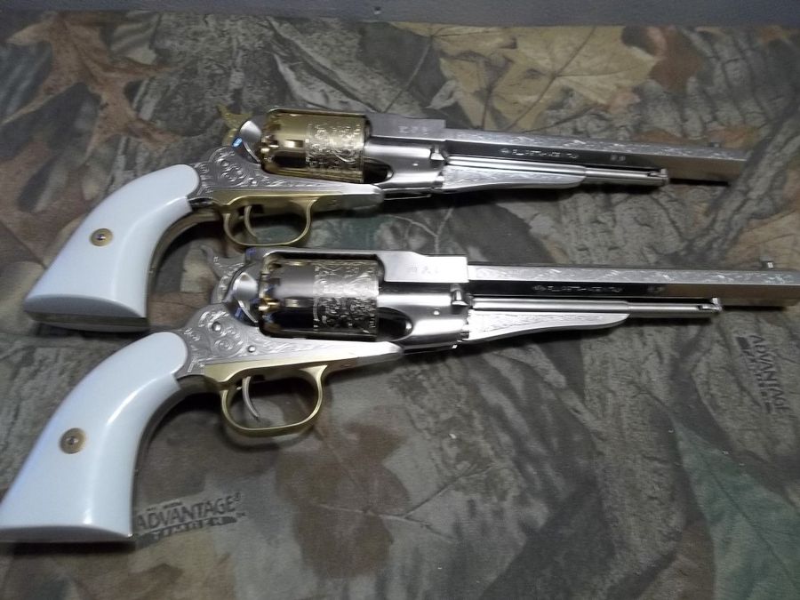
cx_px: 400
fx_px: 624
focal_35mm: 27
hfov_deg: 65.3
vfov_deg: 51.4
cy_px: 300
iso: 160
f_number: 3.5
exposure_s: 1/15
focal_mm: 4.9
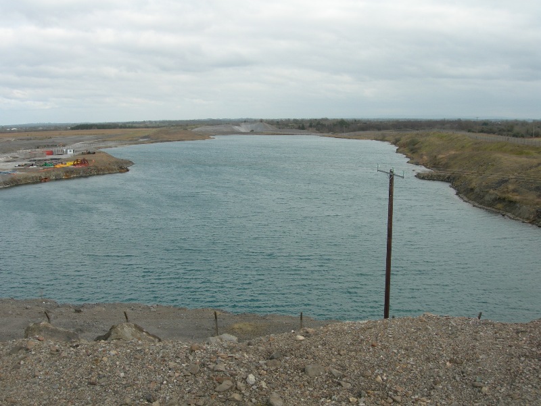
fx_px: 594
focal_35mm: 38
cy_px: 203
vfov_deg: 37.7
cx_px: 270
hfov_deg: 49.0
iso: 50
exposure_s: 1/214
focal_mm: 7.8
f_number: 4.8
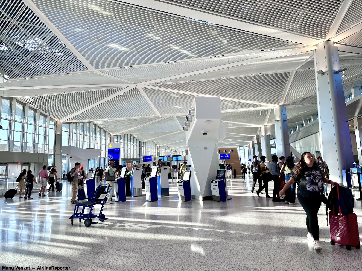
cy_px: 136
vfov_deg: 56.8
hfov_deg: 71.6
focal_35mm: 24
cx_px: 181
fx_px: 251
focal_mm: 6.86
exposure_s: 1/240
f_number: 1.78
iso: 64
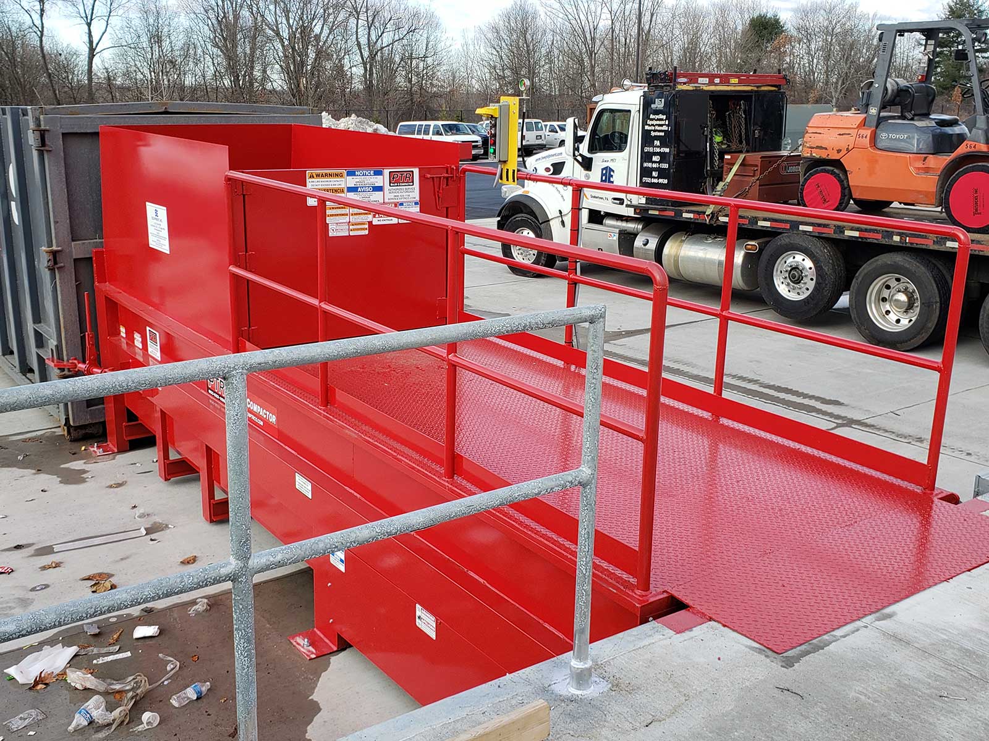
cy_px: 370
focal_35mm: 26
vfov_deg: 53.1
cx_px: 494
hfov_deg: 67.3
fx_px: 743
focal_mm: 4.3
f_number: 2.4
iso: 50
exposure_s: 1/353
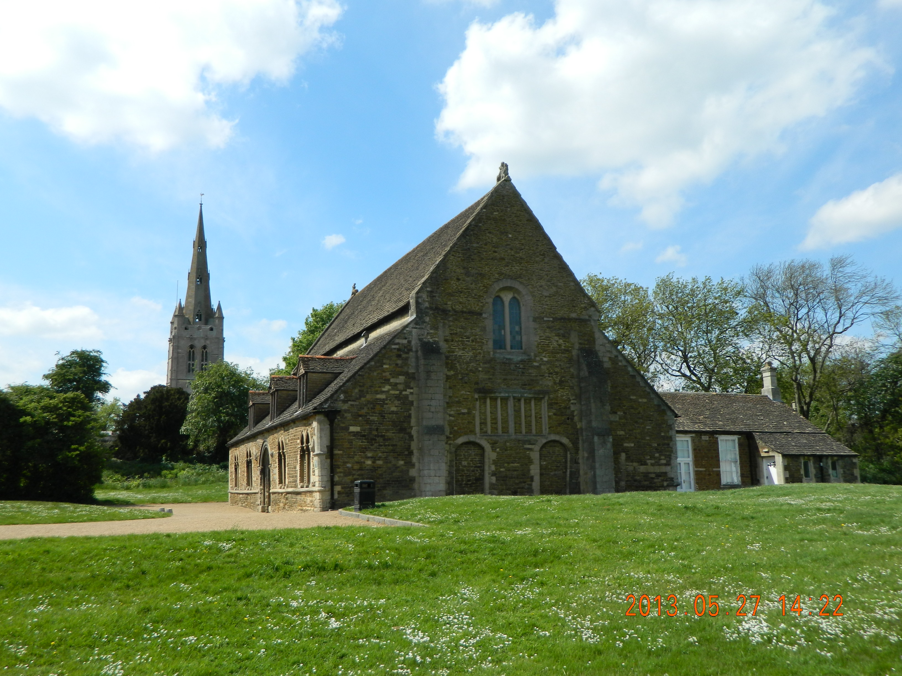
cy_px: 338
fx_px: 808
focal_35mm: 31
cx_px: 451
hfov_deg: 58.4
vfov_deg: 45.4
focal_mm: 5.6
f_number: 3.2
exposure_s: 1/800
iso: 80
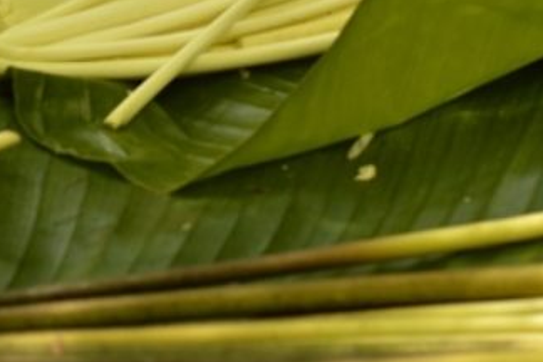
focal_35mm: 231
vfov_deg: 5.9
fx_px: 3484
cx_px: 151
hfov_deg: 8.9
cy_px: -16
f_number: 4
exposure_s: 1/30
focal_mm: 50
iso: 100
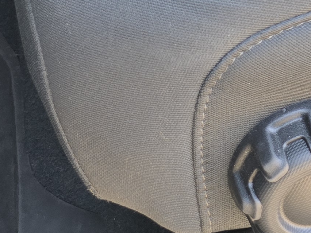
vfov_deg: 11.8
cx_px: 370
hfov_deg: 17.4
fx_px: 970
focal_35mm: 108
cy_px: -279
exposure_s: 1/70
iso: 64
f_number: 1.7
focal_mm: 6.3
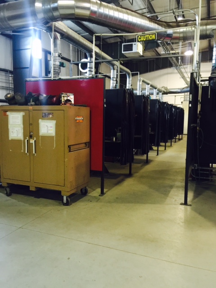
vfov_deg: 61.7
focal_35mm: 29
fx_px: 241
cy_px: 144
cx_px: 108
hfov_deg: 48.2
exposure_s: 1/4
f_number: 2.2
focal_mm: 4.15
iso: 125
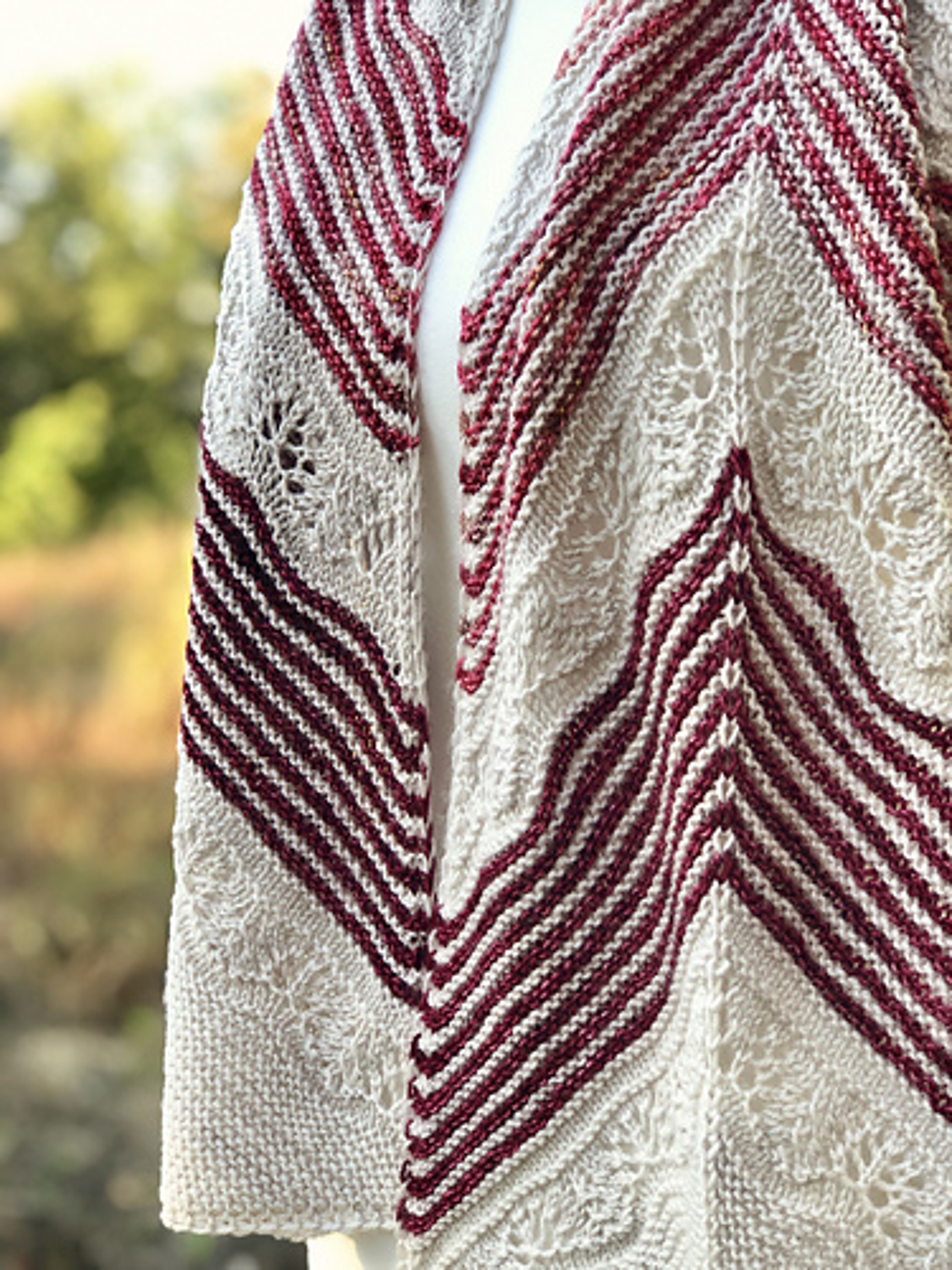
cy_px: 635
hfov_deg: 25.7
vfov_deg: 33.8
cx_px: 476
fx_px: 2090
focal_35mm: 57
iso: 25
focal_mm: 6.6
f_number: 2.8
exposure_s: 1/60
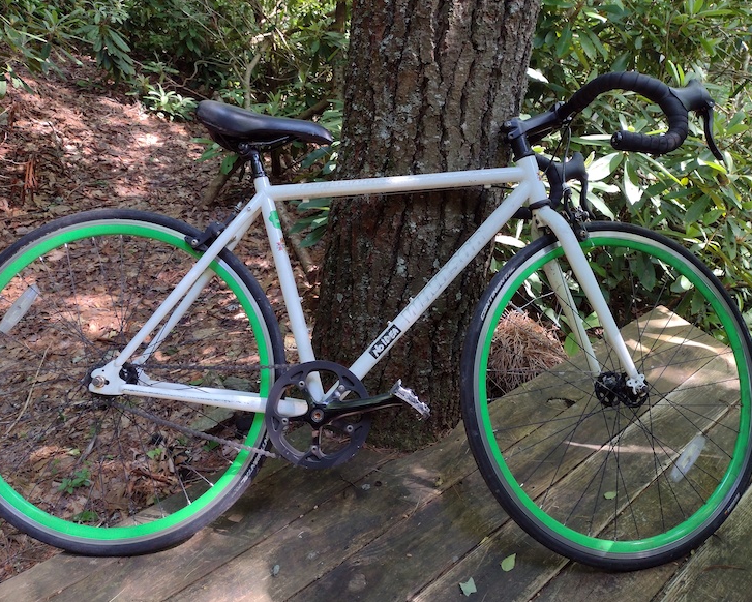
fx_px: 646
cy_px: 296
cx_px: 369
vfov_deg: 50.0
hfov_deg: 60.4
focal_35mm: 29
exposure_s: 1/120
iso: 124
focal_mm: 4.71
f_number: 1.7
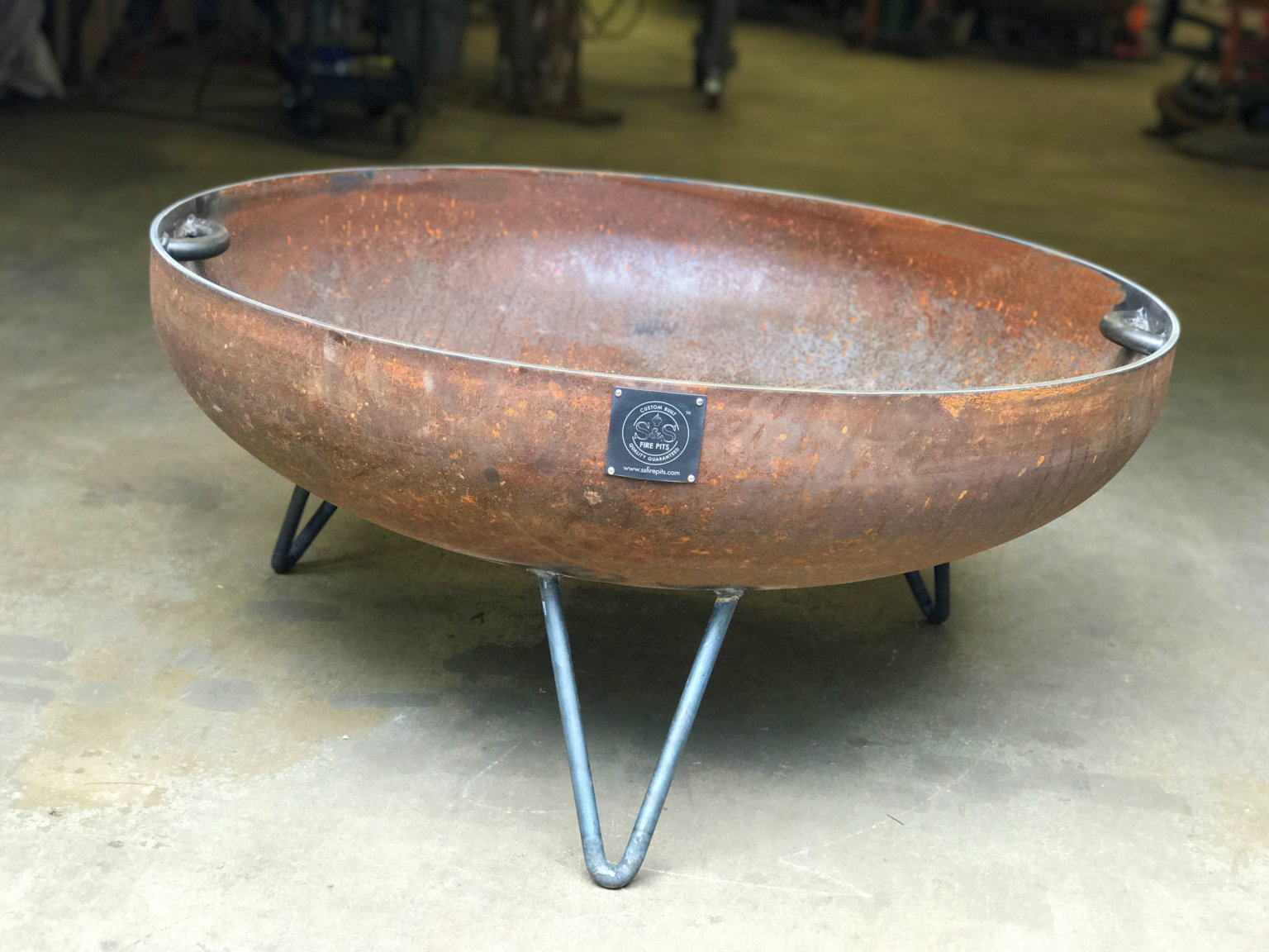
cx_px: 634
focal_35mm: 57
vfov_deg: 25.7
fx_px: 2090
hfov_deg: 33.8
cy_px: 476
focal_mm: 6.6
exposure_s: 1/60
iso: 100
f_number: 2.8
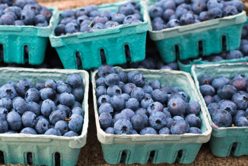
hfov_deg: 32.2
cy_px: 81
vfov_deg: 22.0
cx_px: 97
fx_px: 428
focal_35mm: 62
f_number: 5.6
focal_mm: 50
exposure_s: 1/400
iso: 400
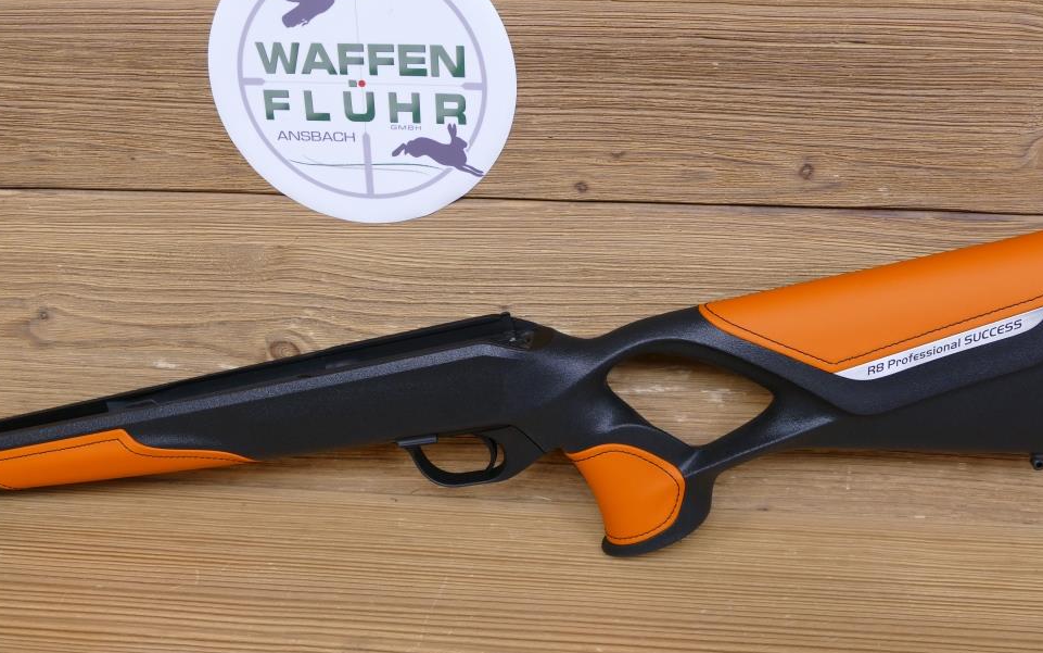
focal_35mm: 38
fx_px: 1080
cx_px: 525
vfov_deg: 33.6
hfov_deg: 51.5
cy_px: 310
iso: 500
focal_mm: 12.9
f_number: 3.1
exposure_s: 1/80
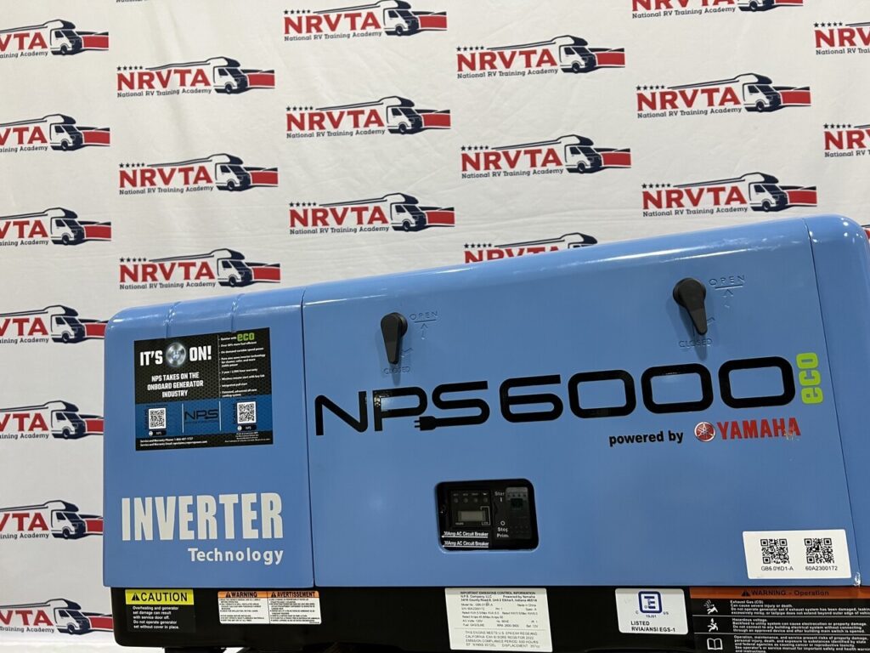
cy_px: 326
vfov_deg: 53.1
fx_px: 653
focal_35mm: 26
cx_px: 435
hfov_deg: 67.3
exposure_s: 1/60
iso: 80
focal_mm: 5.7
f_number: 1.5
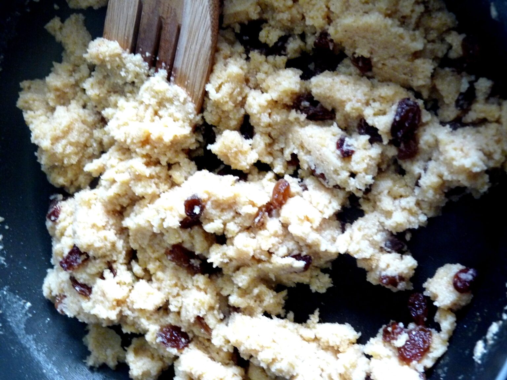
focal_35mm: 50
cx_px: 254
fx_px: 732
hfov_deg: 38.2
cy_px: 190
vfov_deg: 29.1
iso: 400
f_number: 3.2
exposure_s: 1/10
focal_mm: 9
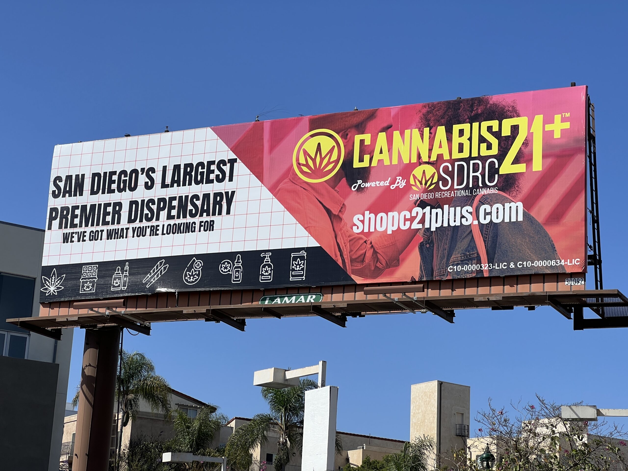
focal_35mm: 77
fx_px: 1397
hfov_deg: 25.3
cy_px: 236
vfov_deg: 19.1
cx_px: 314
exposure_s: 1/978
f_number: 2.8
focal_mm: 9
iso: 32
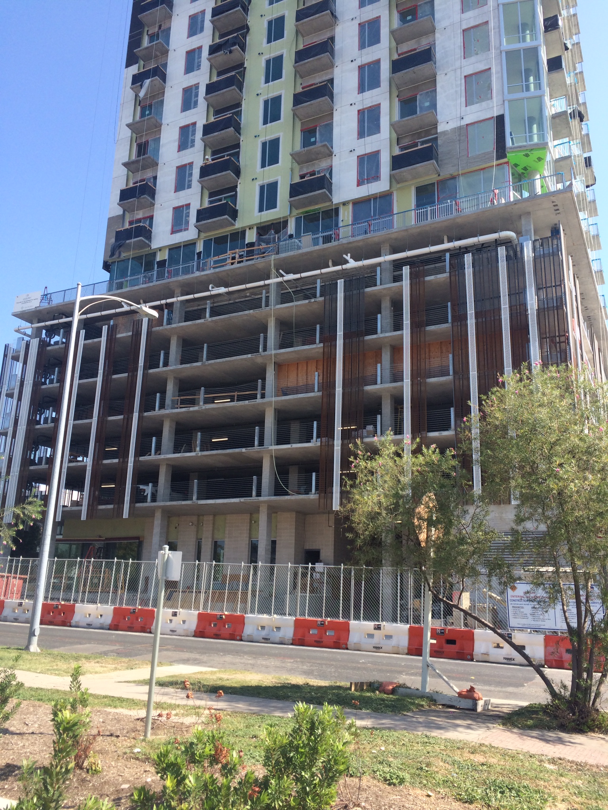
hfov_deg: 48.2
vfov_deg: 61.7
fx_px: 679
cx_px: 304
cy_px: 405
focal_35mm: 29
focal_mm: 4.15
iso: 32
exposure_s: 1/977
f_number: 2.2
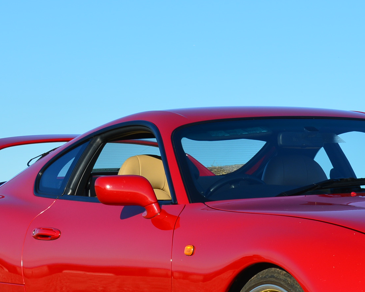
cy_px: 203
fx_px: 2063
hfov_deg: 10.0
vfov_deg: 8.1
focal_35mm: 191
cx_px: 359
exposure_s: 1/125
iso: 110
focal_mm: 50
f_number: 11
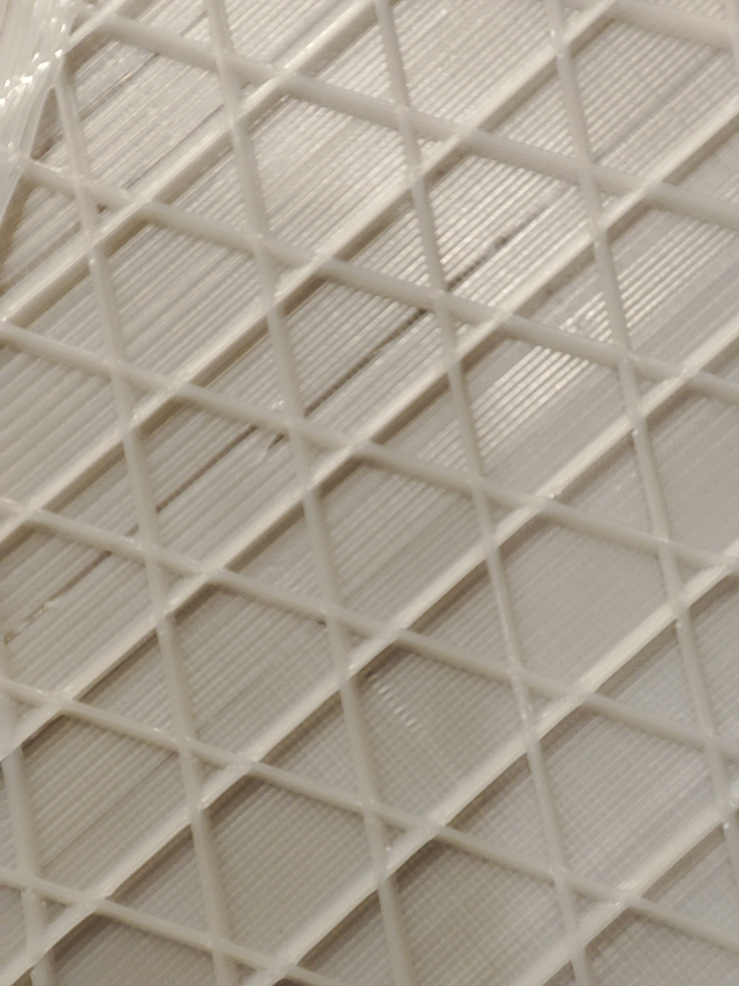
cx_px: 370
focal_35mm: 23
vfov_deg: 73.9
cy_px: 493
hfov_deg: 58.9
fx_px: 655
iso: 87
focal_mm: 4.03
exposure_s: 1/50
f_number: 2.4
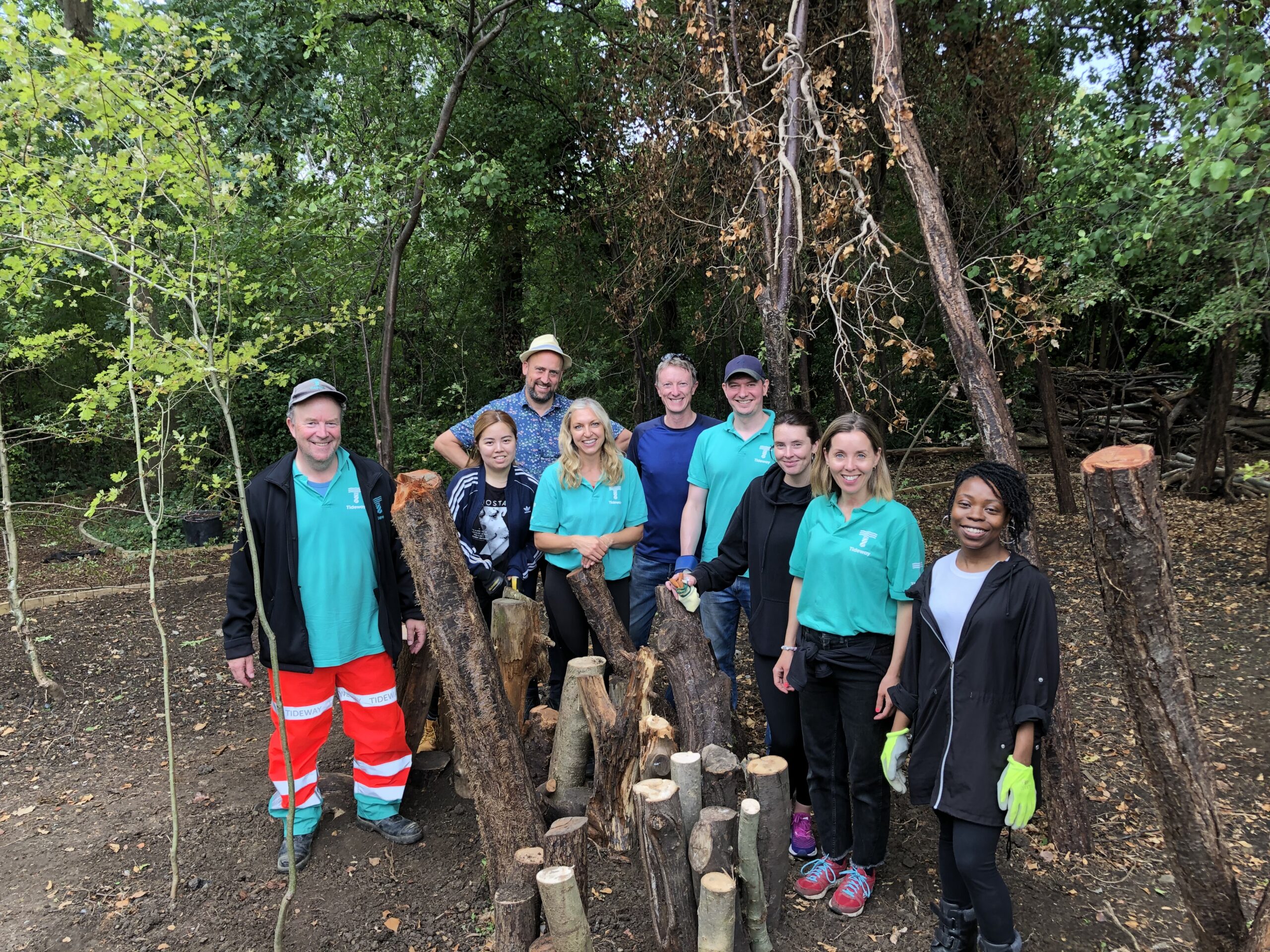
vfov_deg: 49.7
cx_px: 635
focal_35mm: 28
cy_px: 476
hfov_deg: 63.4
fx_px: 1027
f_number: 1.8
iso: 40
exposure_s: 1/120
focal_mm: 3.99
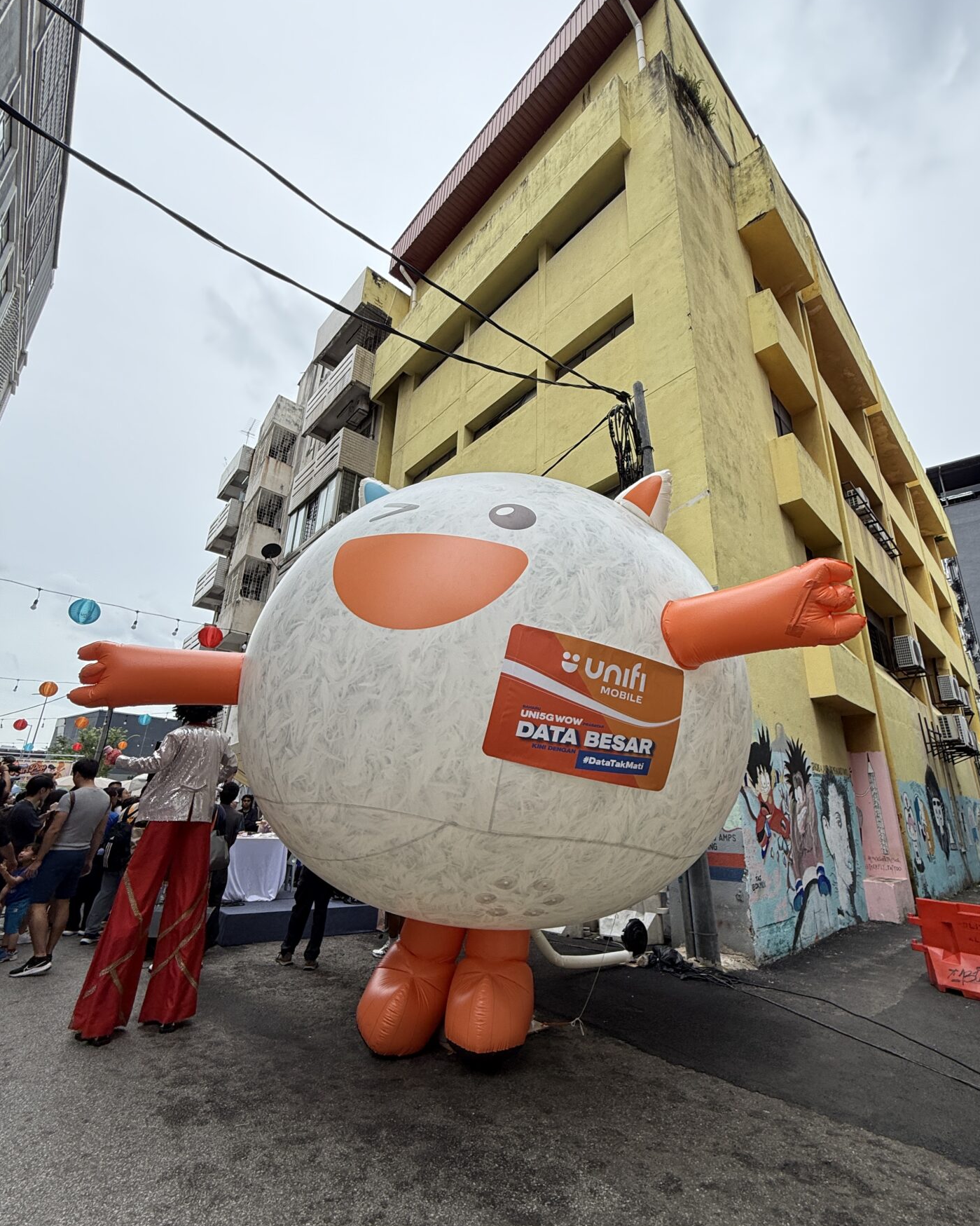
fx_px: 580
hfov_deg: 80.2
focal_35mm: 16
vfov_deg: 93.1
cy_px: 608
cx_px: 526
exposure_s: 1/853
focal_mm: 2.22
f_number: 2.2
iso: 50
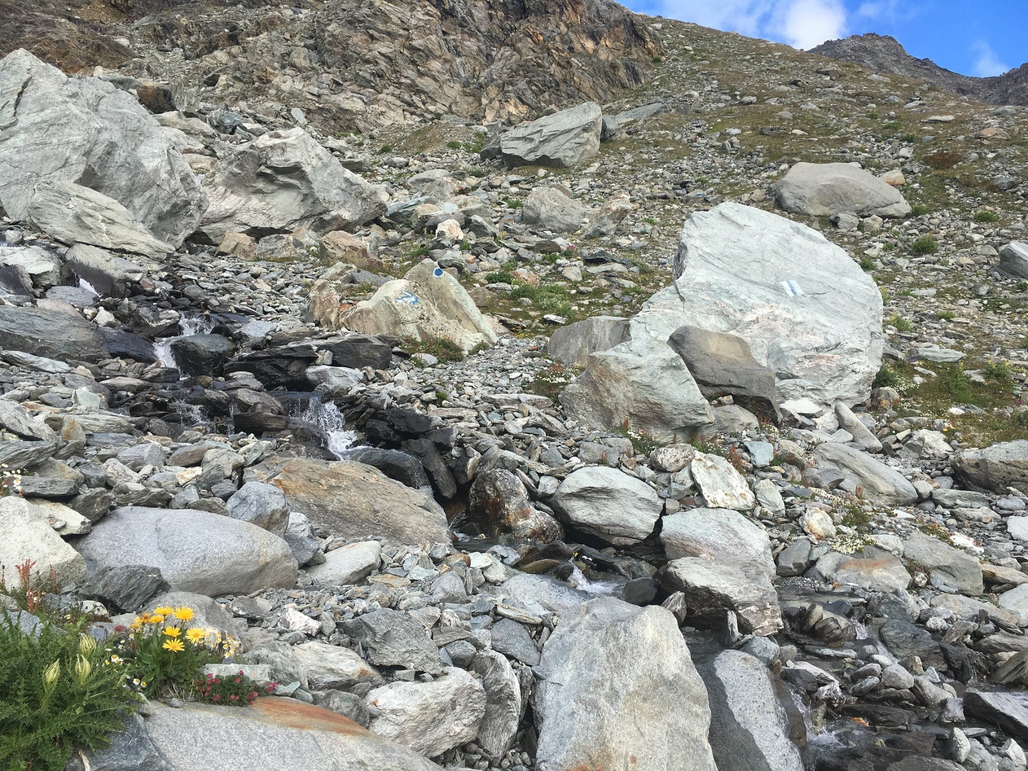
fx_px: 861
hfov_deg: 61.7
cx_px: 514
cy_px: 386
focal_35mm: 29
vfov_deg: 48.2
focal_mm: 4.15
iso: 25
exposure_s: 1/553
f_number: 2.2
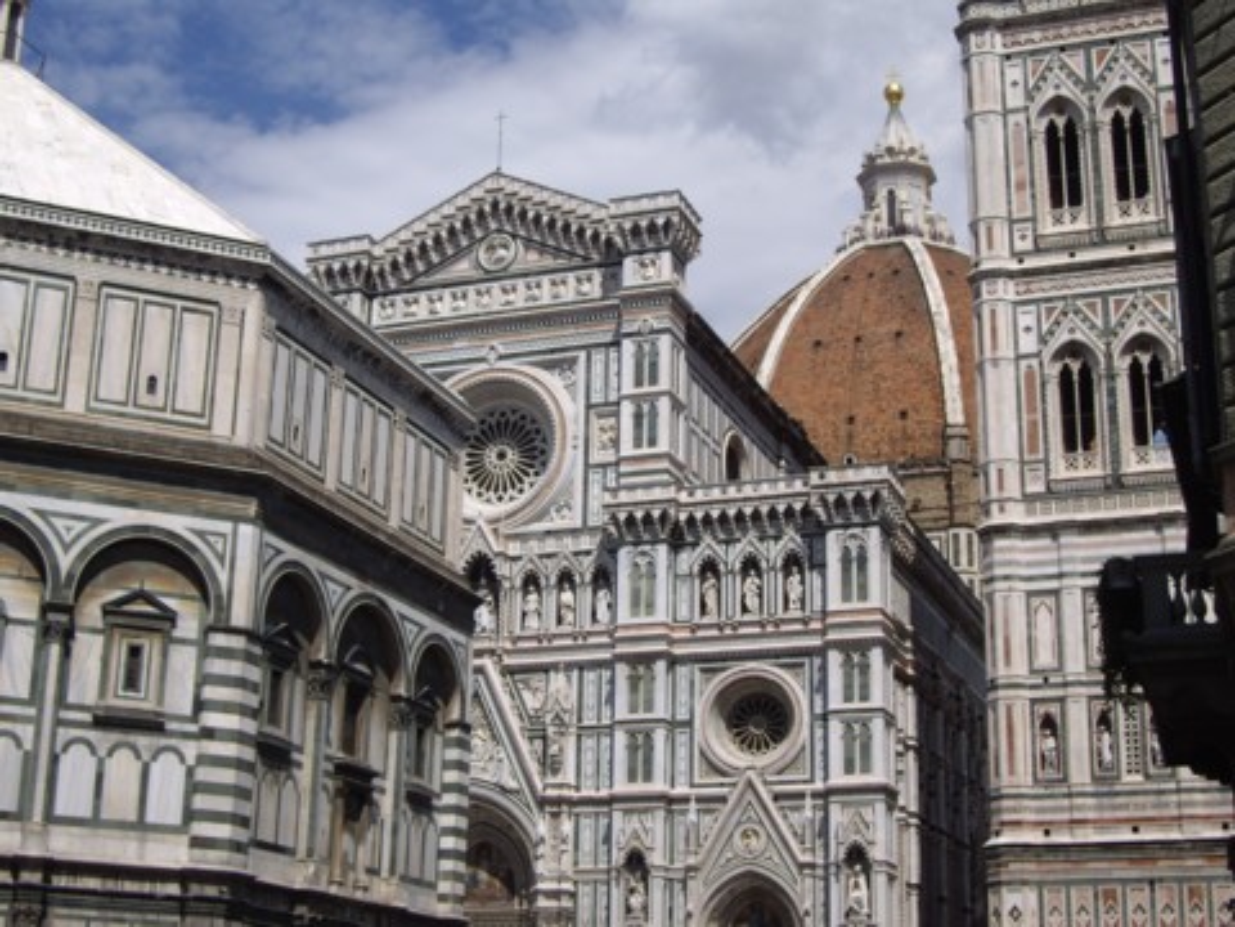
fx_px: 1962
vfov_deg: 26.6
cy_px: 464
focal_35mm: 55
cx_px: 618
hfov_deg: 34.9
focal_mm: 11.5
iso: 64
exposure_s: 1/160
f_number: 9.7
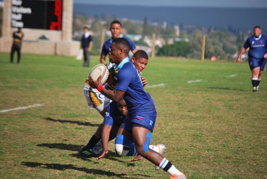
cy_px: 90
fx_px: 1615
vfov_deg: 6.3
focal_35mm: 218
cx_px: 134
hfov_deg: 9.5
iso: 200
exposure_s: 1/1250
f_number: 5.3
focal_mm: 145
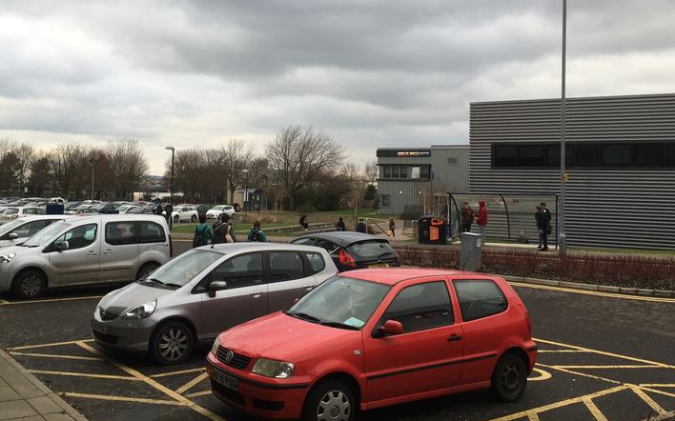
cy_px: 164
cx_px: 291
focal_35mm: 37
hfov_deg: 52.6
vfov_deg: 34.3
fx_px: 680
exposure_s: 1/101
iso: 25
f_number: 2.2
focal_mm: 4.15
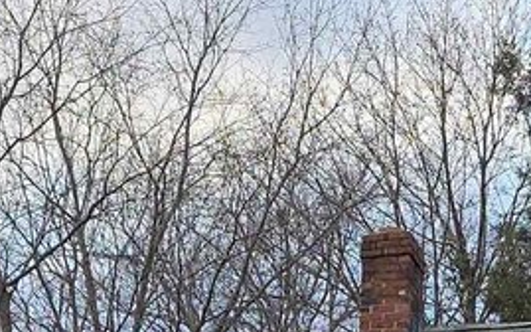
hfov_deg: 14.4
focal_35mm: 145
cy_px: 854
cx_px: 288
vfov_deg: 8.2
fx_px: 2098
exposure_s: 1/359
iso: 40
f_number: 1.7
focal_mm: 6.3
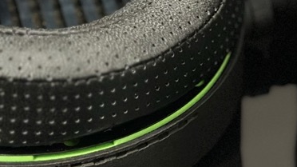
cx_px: 287
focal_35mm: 180
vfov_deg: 6.7
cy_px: -1
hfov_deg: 11.9
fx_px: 1417
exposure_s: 1/17
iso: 1000
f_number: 1.78
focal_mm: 6.86
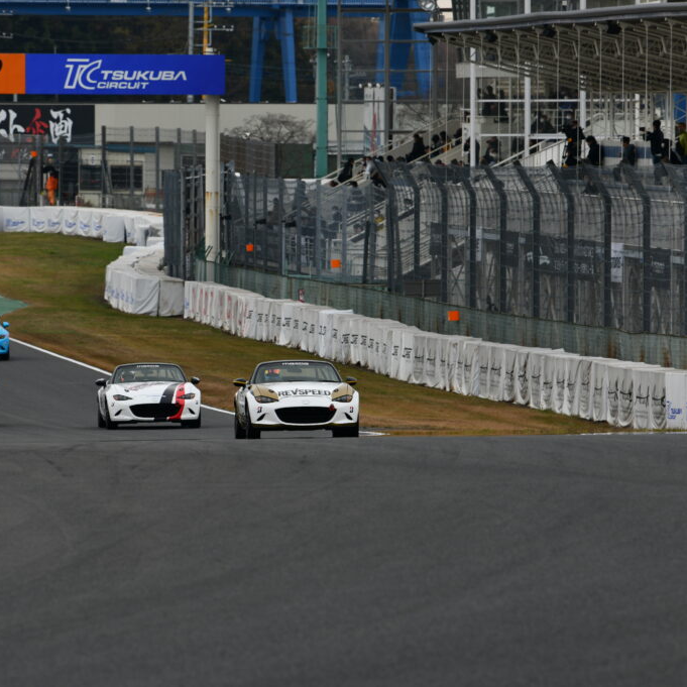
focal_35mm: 358
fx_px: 8038
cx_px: 253
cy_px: 344
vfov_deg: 4.9
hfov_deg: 4.9
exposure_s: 1/500
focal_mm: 280
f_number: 7.1
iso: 200
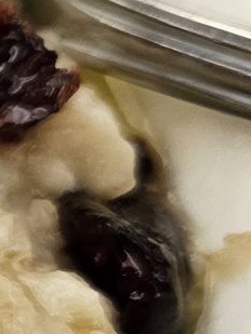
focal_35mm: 149
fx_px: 1440
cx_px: -540
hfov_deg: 8.2
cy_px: 282
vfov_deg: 13.2
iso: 160
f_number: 1.8
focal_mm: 5.4
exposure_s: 1/182
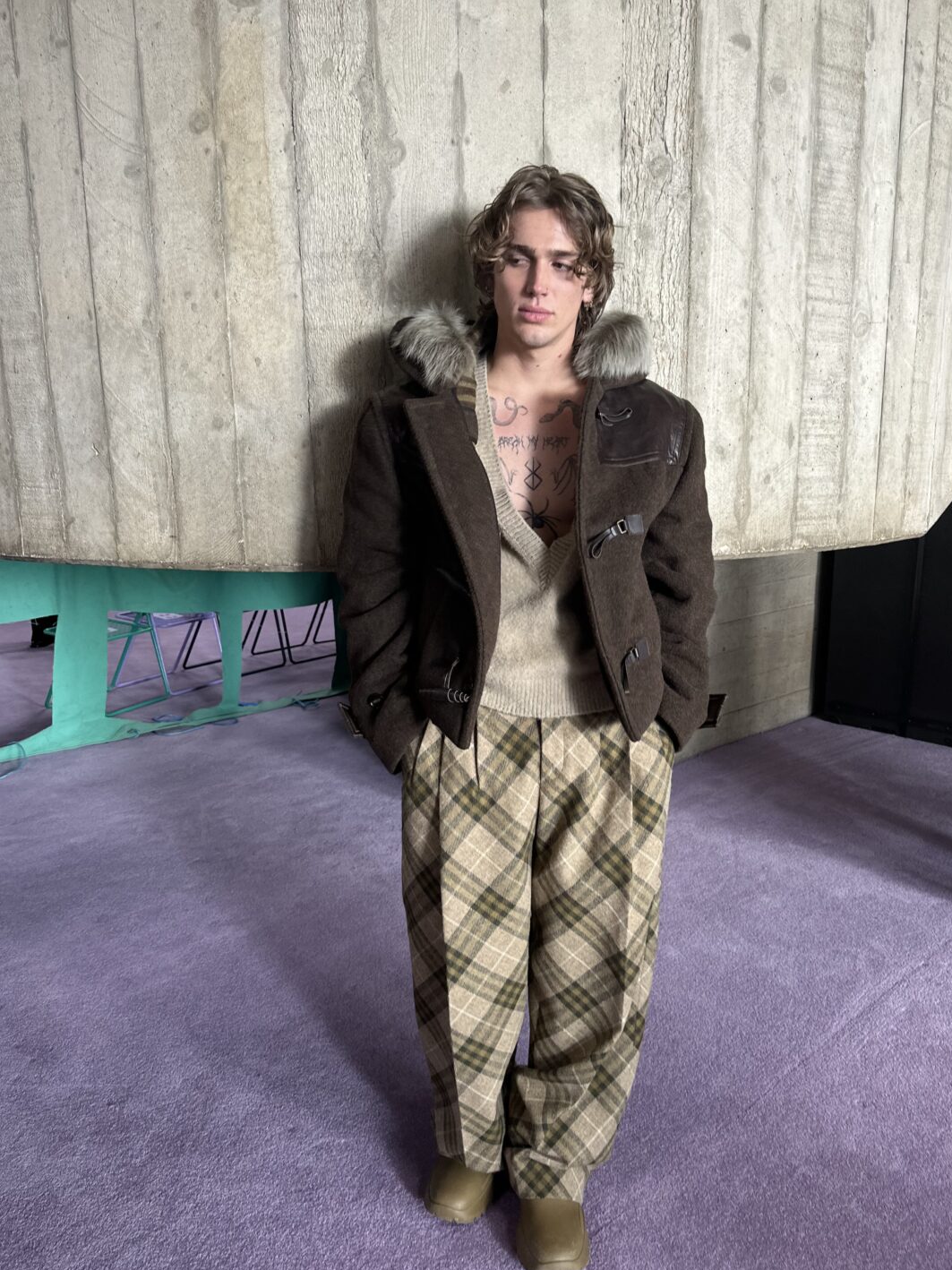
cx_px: 502
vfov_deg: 67.3
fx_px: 954
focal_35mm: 26
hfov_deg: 53.0
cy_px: 658
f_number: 1.78
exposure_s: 1/100
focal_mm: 6.86
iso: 125
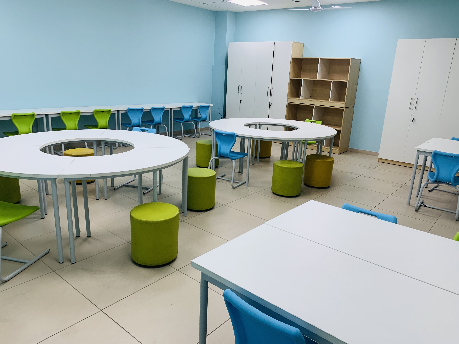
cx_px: 230
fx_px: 345
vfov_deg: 53.1
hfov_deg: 67.3
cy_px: 172
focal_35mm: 26
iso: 40
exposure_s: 1/100
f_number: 1.8
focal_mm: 4.25
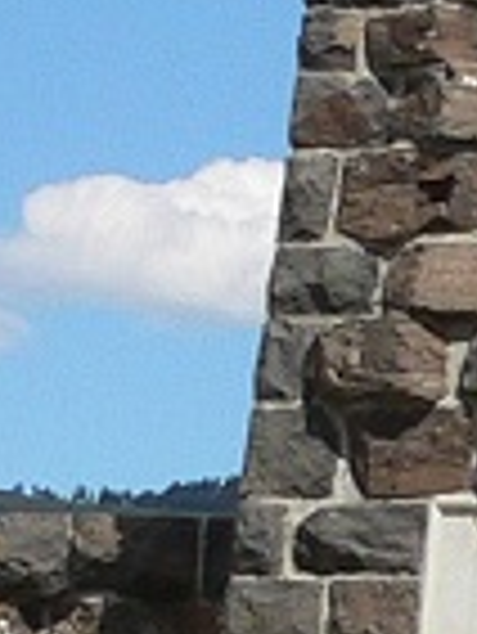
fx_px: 8310
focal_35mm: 453
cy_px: -391
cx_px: 1899
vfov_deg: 4.3
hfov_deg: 3.2
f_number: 5.2
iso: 80
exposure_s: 1/500
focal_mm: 8.3
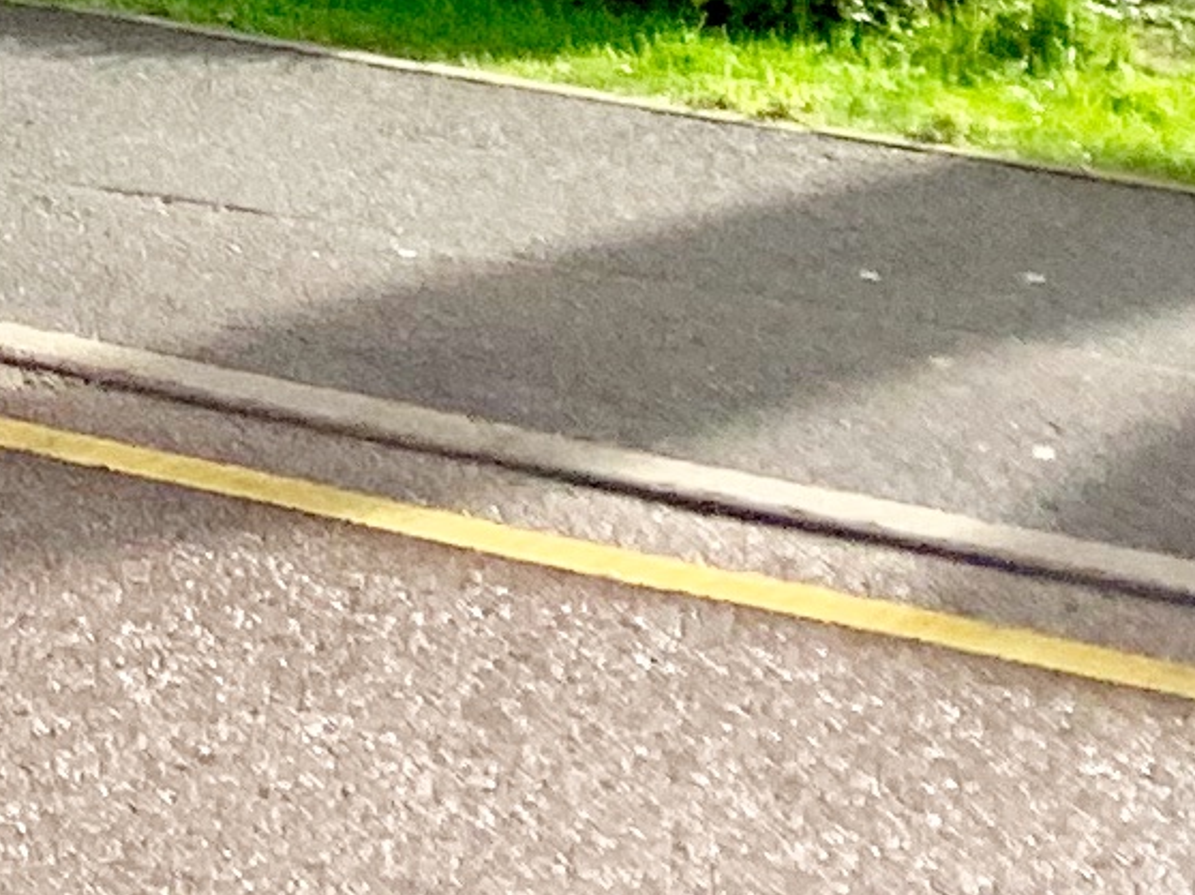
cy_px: -2325
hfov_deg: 8.8
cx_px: -2257
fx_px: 6487
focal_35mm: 188
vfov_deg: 6.7
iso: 25
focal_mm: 4.25
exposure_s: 1/2309
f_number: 1.8
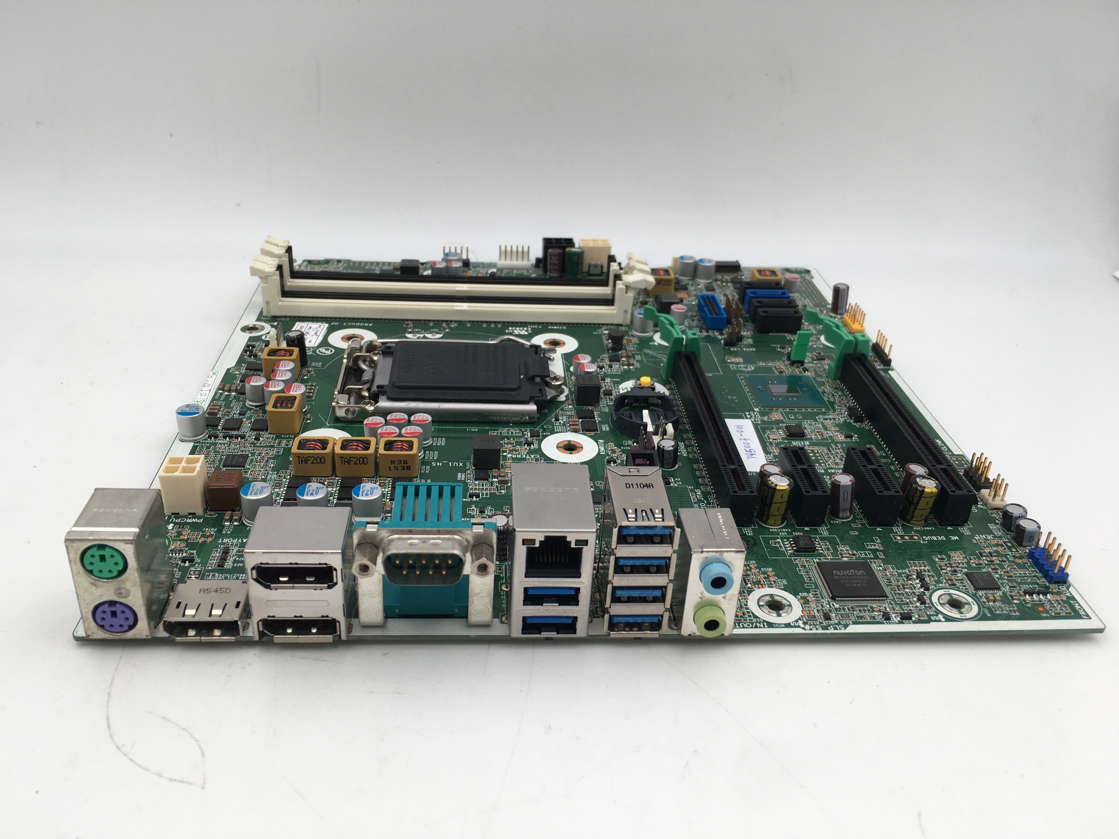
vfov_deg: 48.2
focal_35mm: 29
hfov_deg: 61.7
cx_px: 560
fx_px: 937
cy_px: 420
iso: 25
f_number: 2.2
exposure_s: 1/108
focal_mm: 4.15
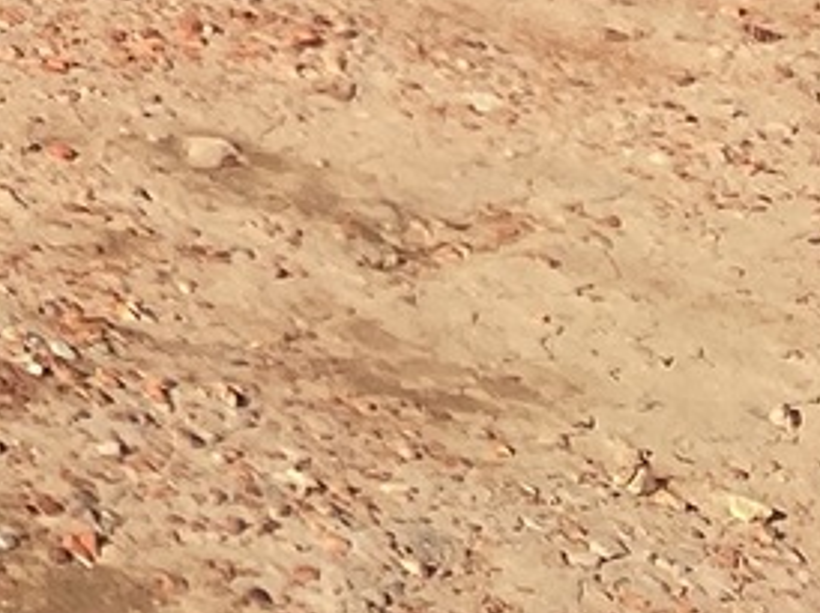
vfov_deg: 6.7
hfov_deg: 7.9
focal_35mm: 190
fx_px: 4497
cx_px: -2134
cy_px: -1498
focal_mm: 4.25
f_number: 1.8
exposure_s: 1/2315
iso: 32
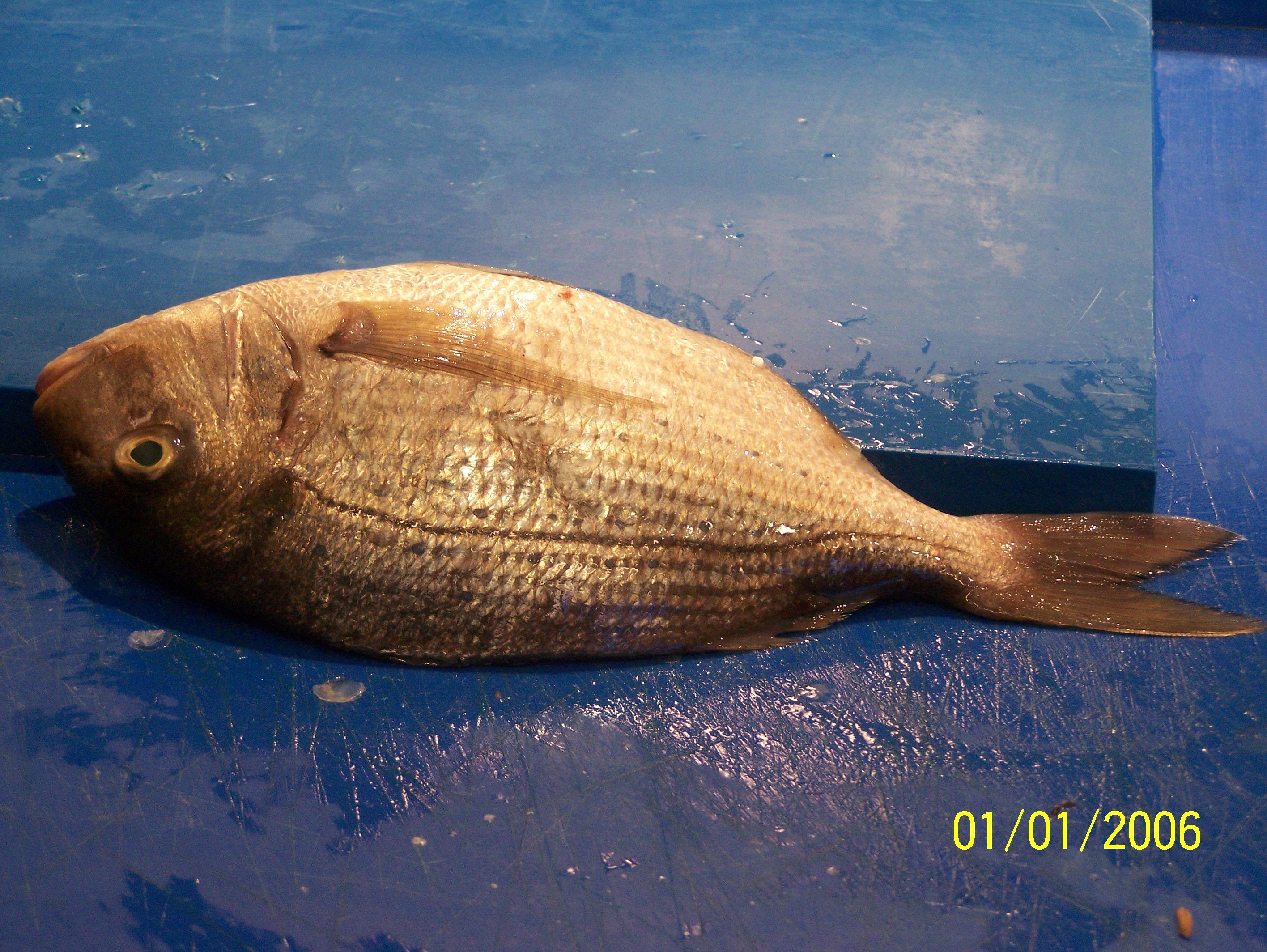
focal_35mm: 117
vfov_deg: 12.7
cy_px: 476
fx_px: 4285
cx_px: 634
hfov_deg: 16.8
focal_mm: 19.4
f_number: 3.2
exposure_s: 1/50
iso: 200
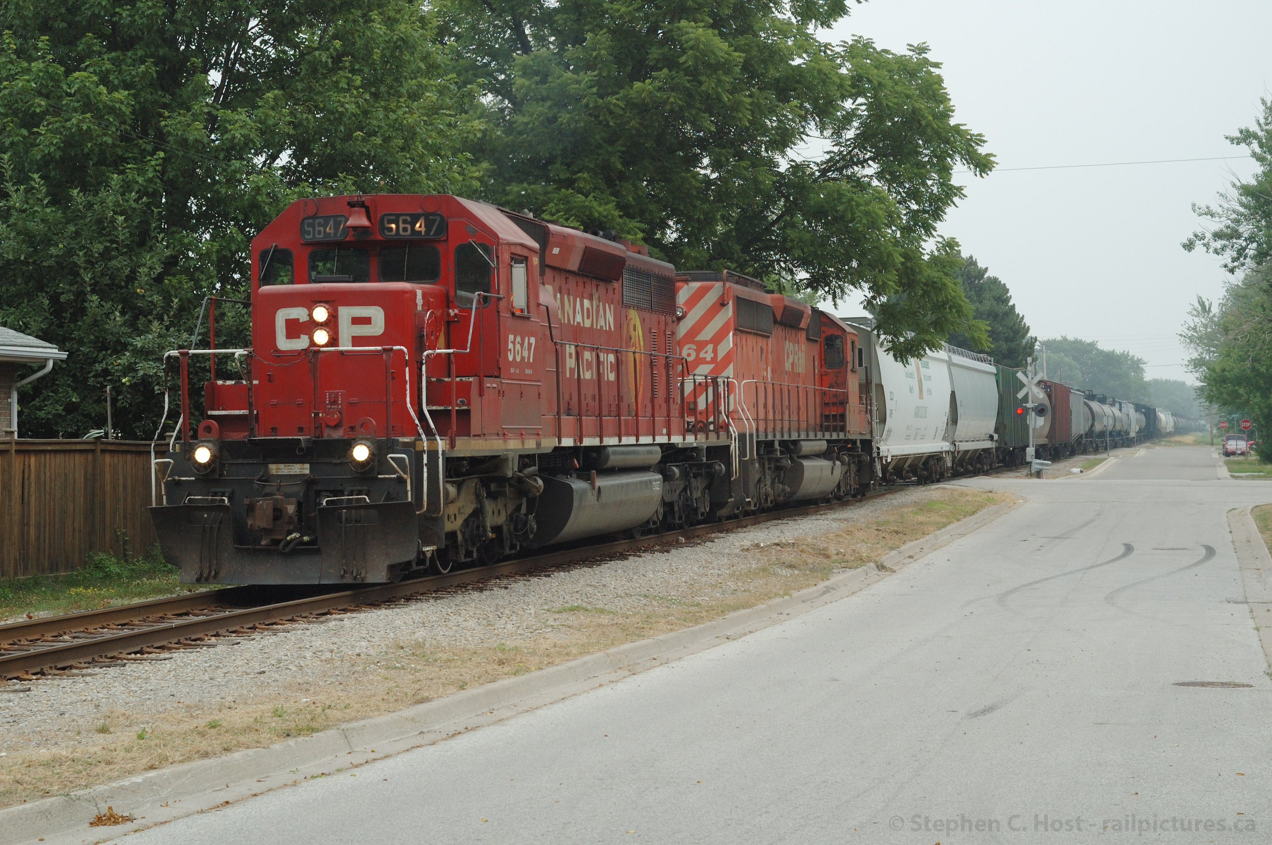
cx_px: 636
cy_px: 422
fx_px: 2648
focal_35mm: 75
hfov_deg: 27.0
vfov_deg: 18.1
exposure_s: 1/400
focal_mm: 50
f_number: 7.1
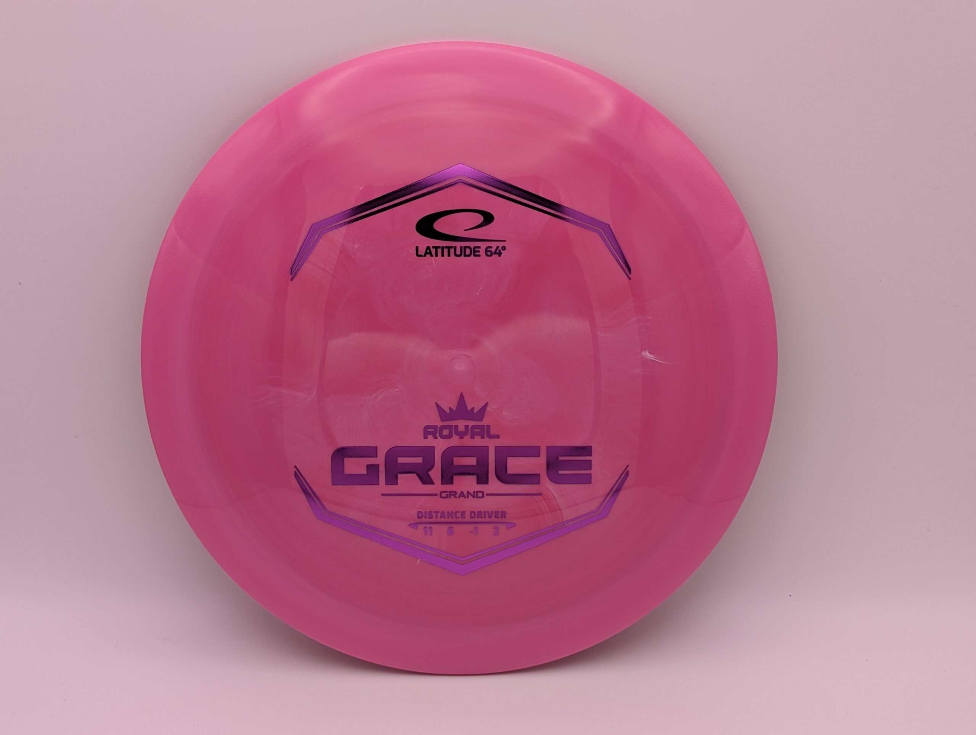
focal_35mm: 49
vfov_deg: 29.8
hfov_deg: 38.9
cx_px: 488
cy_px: 368
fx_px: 1384
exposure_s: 1/99.4
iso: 21
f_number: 1.68
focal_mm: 6.9
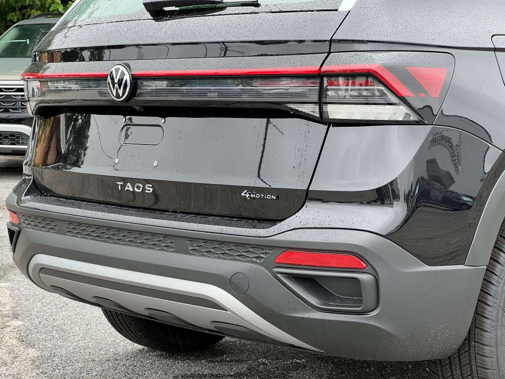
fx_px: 1123
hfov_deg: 25.3
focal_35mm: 77
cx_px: 252
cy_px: 190
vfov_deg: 19.1
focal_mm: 9
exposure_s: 1/99
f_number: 2.8
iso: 100
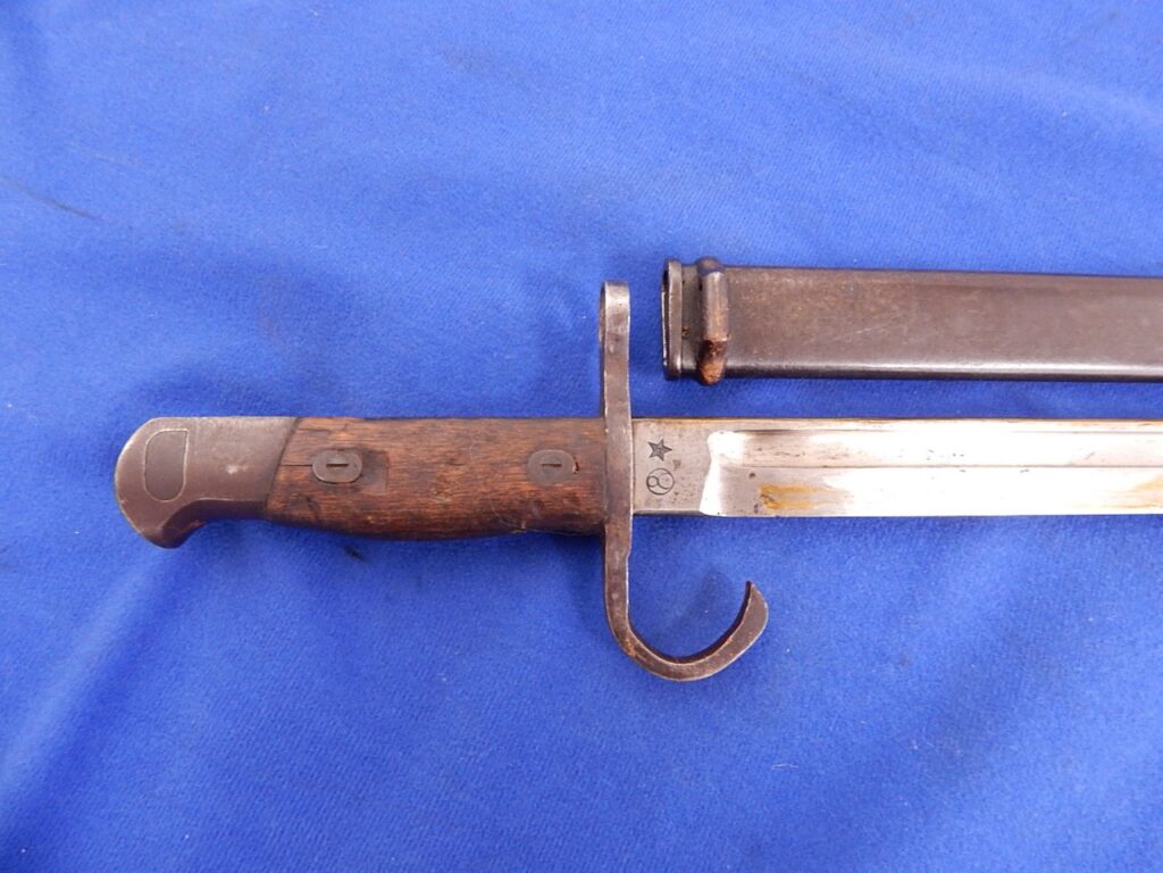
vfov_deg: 61.1
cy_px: 436
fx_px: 739
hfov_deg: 76.4
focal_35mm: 22
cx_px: 582
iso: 400
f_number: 3
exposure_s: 1/13
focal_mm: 4
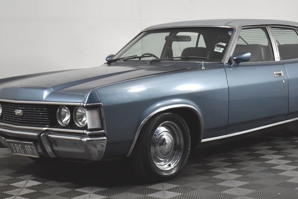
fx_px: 613
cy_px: 92
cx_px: 177
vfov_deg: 18.4
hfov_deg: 27.3
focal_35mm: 74
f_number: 4.5
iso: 1600
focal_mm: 32
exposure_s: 1/800
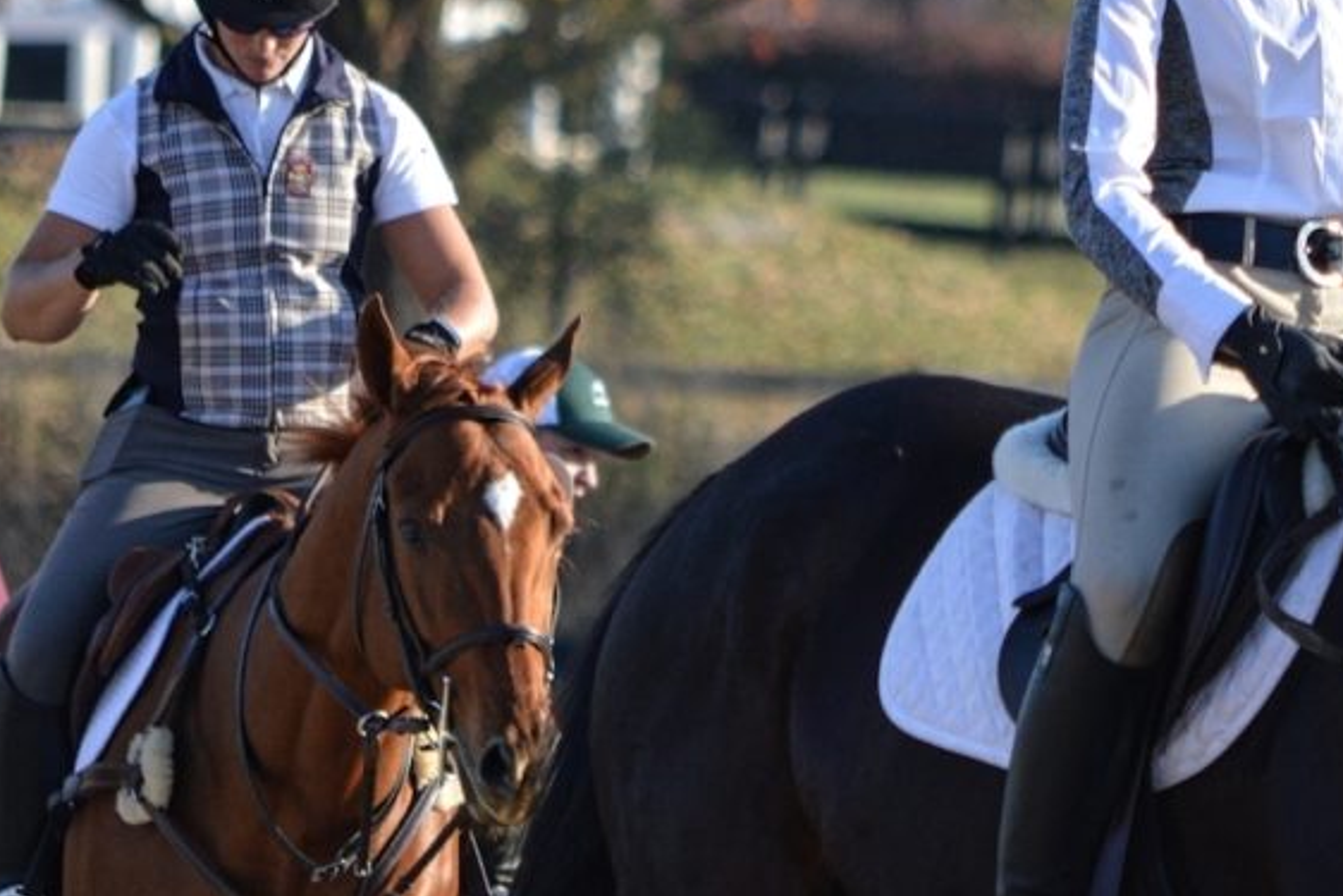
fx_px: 33619
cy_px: 247
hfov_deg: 2.3
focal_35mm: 901
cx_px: 879
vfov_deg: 1.5
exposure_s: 1/1000
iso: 400
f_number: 5.3
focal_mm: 220
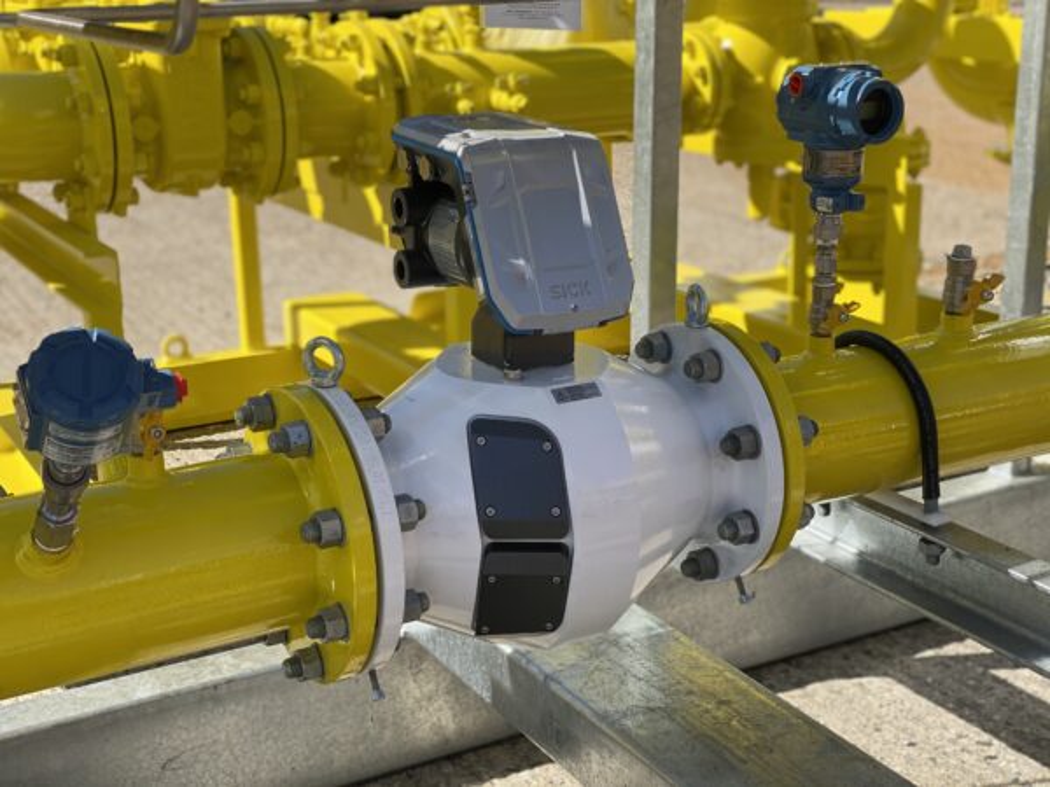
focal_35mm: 52
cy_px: 394
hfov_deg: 36.8
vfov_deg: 28.0
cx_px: 525
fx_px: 1577
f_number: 2
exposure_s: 1/1043
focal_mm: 6
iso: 20
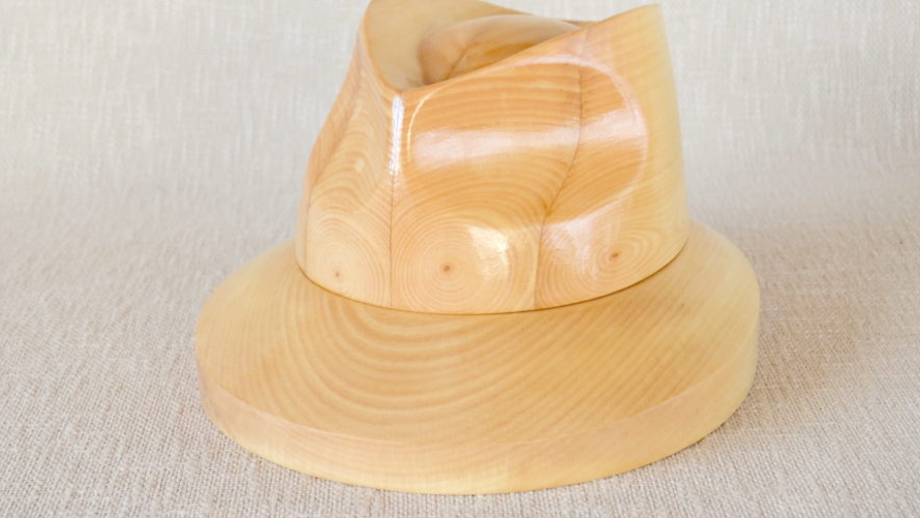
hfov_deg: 43.7
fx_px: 1147
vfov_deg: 25.4
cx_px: 482
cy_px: 212
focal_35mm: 47
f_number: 4.2
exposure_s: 1/25
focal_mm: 26
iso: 100
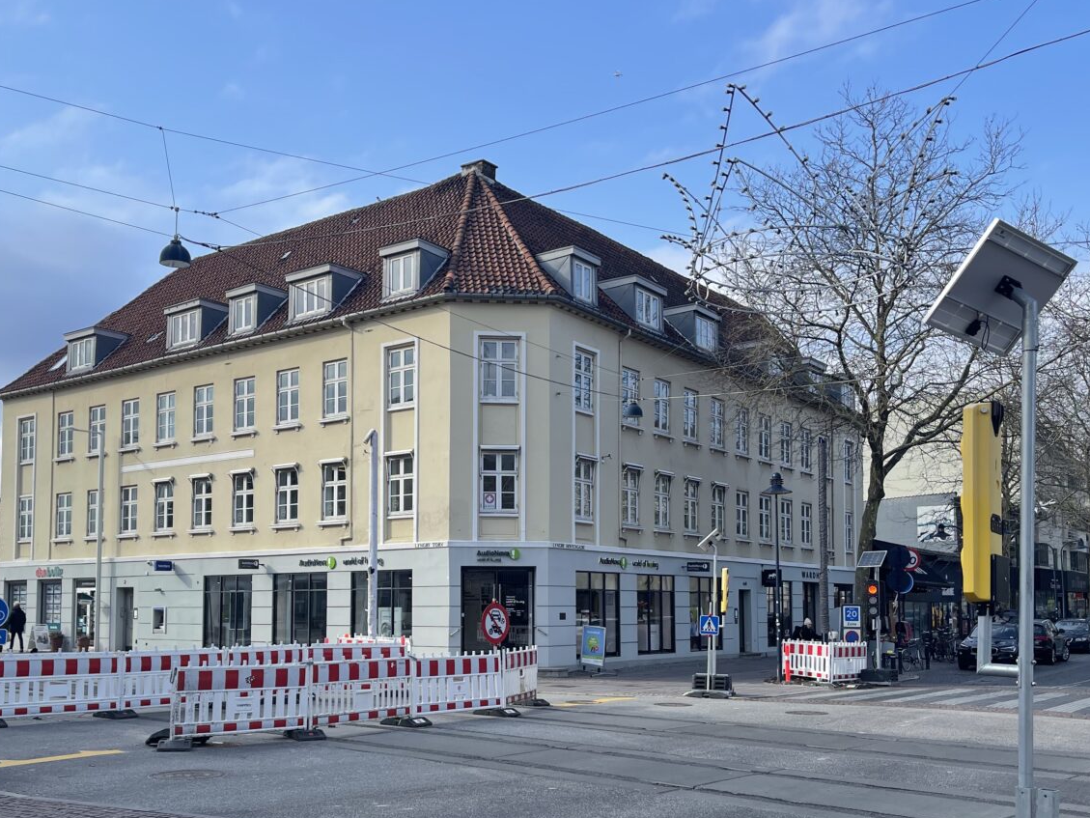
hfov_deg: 53.9
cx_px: 499
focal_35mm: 34
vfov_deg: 41.2
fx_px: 1071
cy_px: 550
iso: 32
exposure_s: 1/1618
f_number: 1.6
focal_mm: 5.1
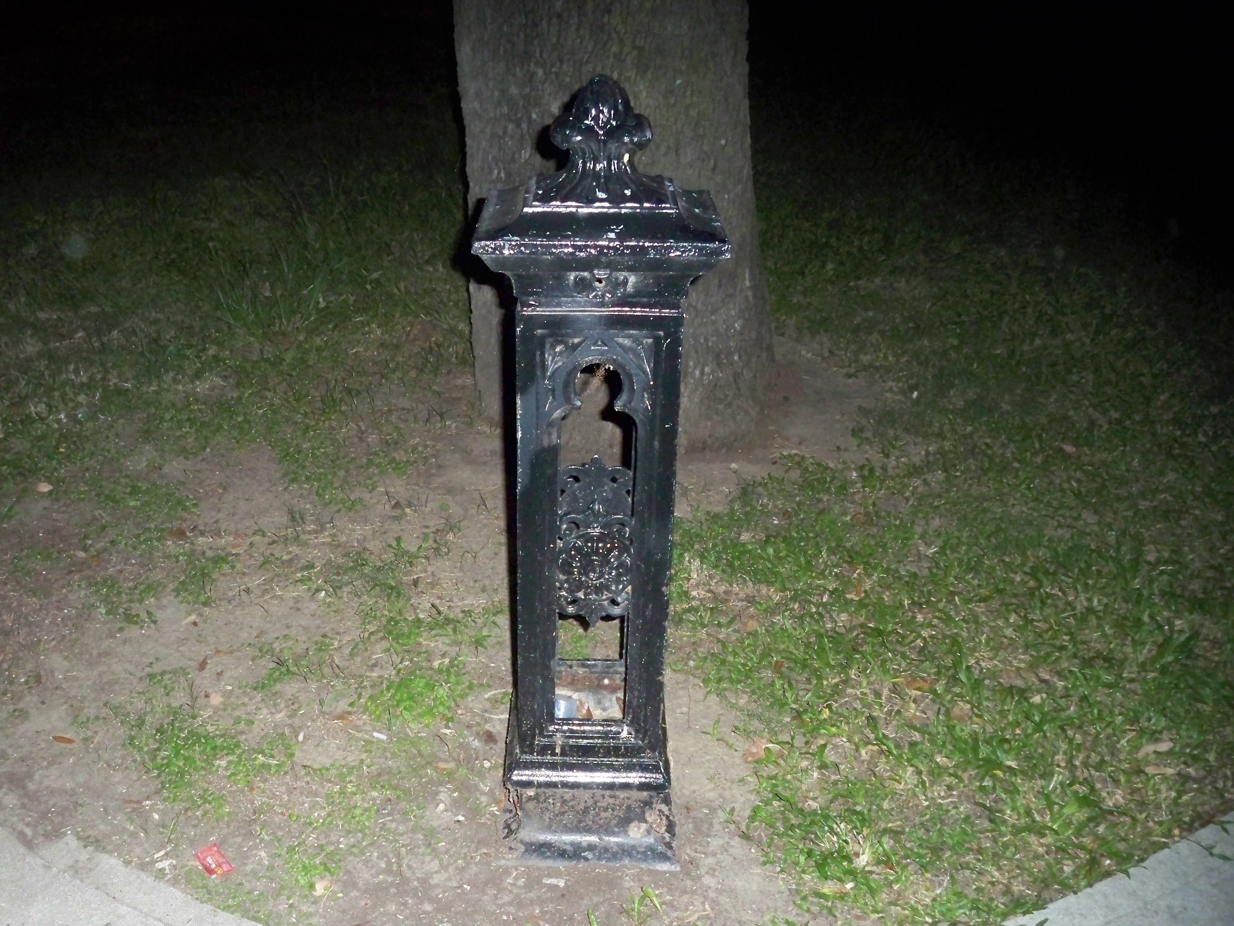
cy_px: 463
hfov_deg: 52.6
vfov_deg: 40.7
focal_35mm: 35
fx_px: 1248
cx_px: 617
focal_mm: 6.3
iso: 400
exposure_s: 1/30
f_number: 3.1
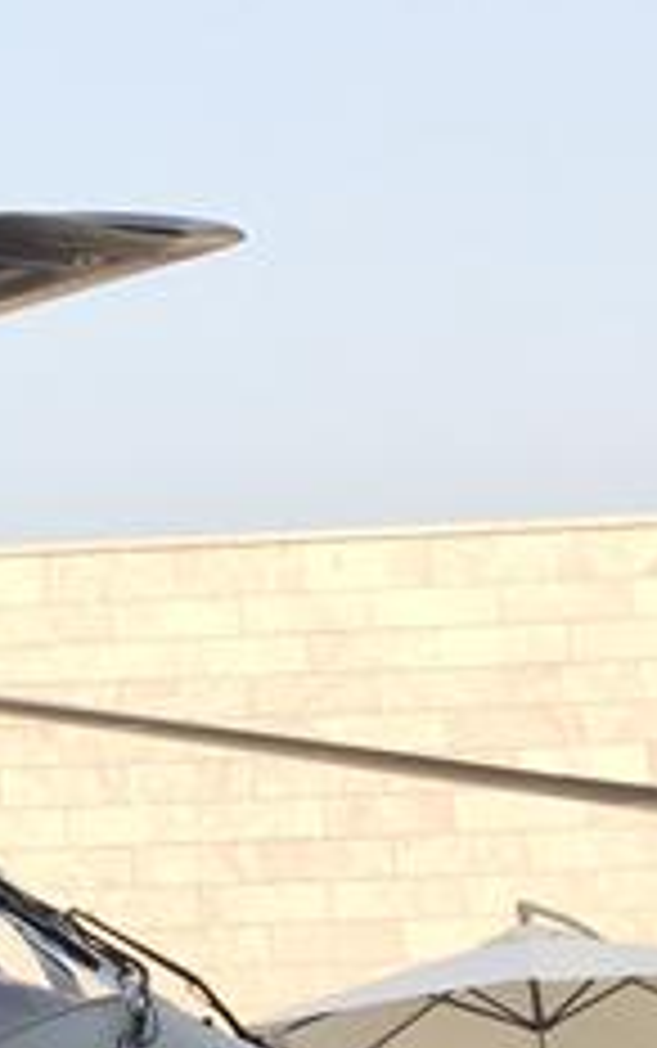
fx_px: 3860
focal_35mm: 135
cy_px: 625
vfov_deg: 15.5
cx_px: -986
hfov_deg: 8.7
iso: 25
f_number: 2.2
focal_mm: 4.15
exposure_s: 1/712
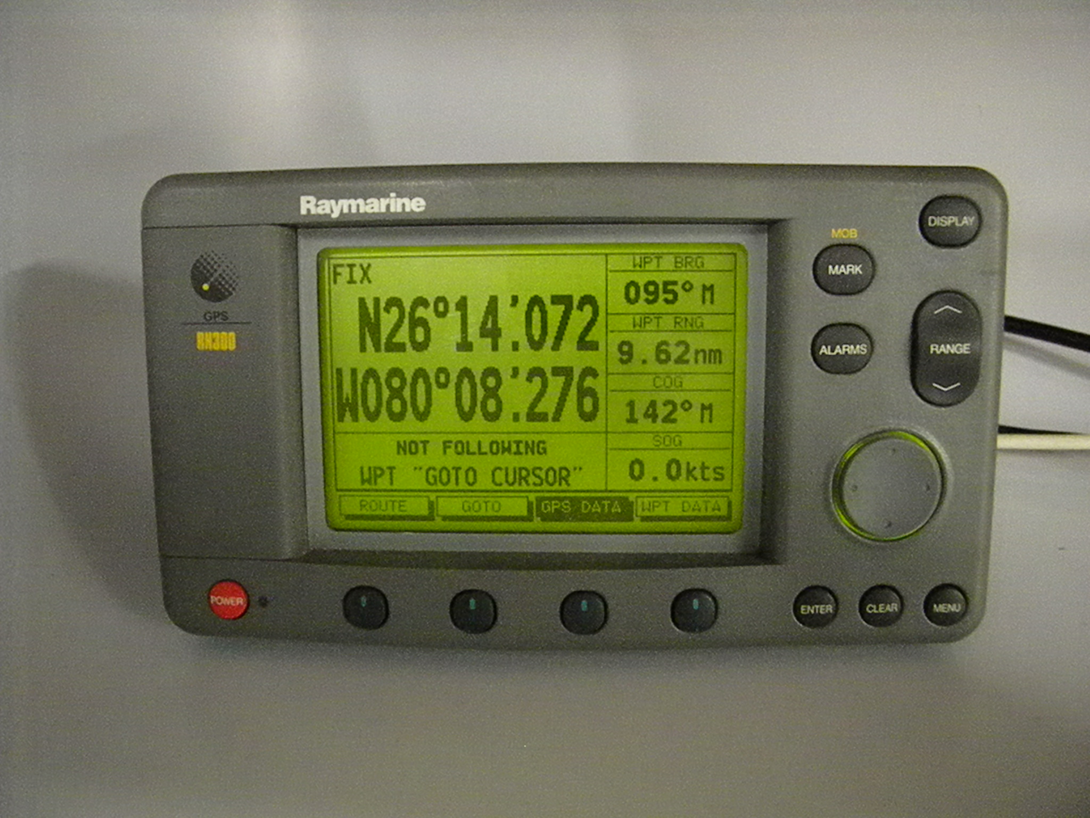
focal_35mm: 28
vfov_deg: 49.7
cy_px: 409
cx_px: 545
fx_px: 882
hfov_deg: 63.4
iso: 3200
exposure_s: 1/46
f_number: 3.5
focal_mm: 5
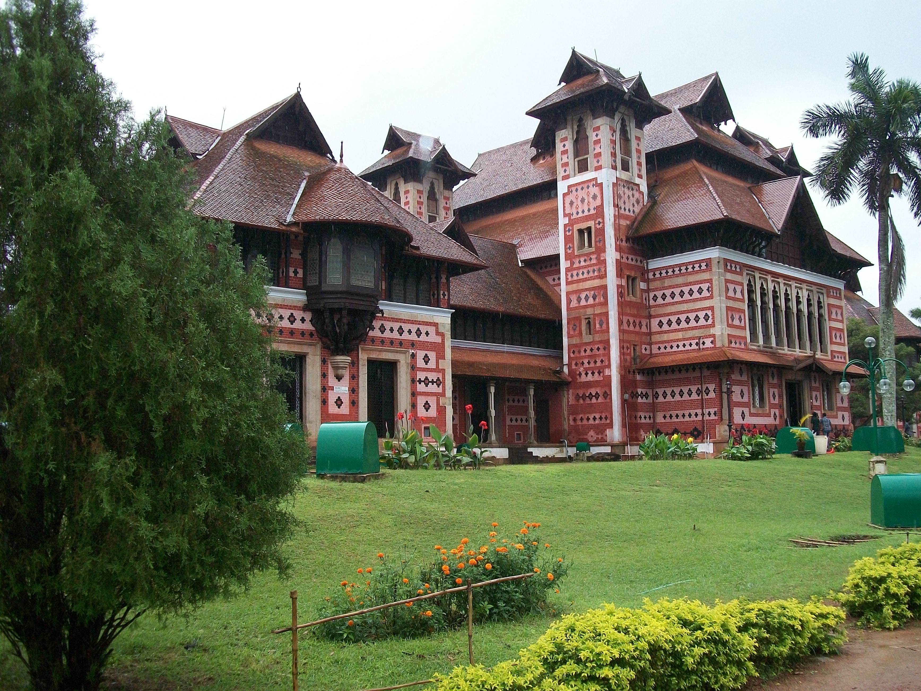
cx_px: 460
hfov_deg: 56.8
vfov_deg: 44.2
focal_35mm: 32
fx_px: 851
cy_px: 346
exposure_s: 1/500
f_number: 2.9
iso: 80
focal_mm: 5.7
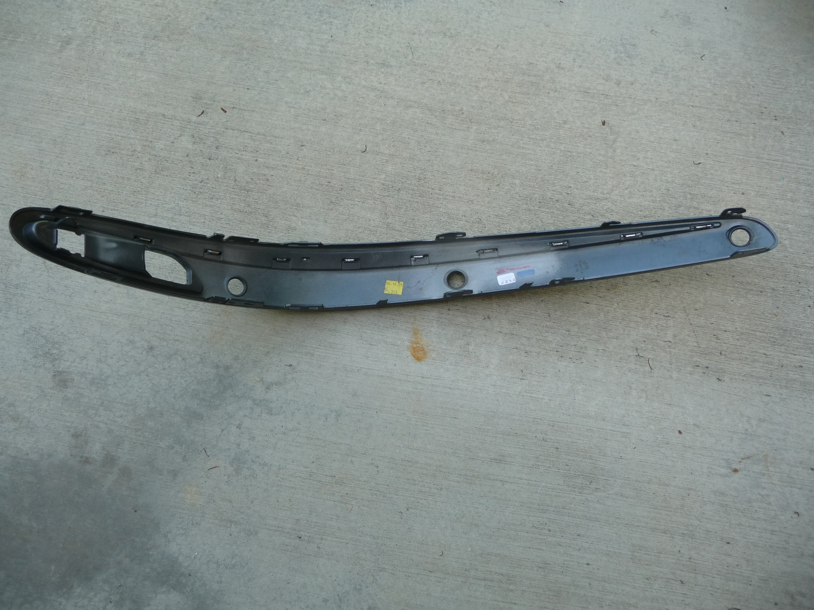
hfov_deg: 63.4
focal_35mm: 28
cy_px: 305
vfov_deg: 49.7
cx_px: 407
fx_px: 658
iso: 100
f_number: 3.3
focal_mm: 4.7
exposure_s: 1/125
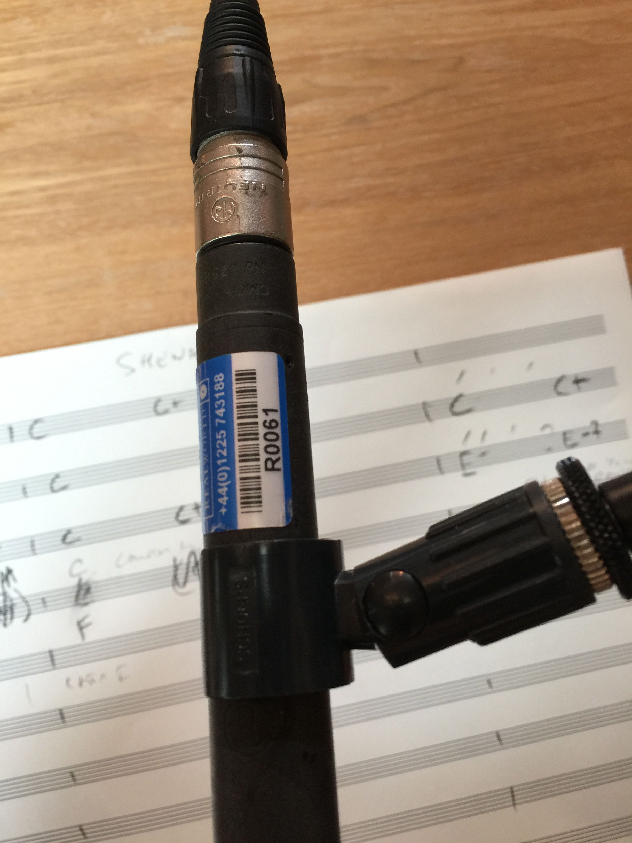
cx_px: 316
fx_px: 706
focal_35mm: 29
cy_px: 422
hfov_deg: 48.2
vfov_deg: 61.7
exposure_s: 1/17
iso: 64
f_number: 2.2
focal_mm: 4.15
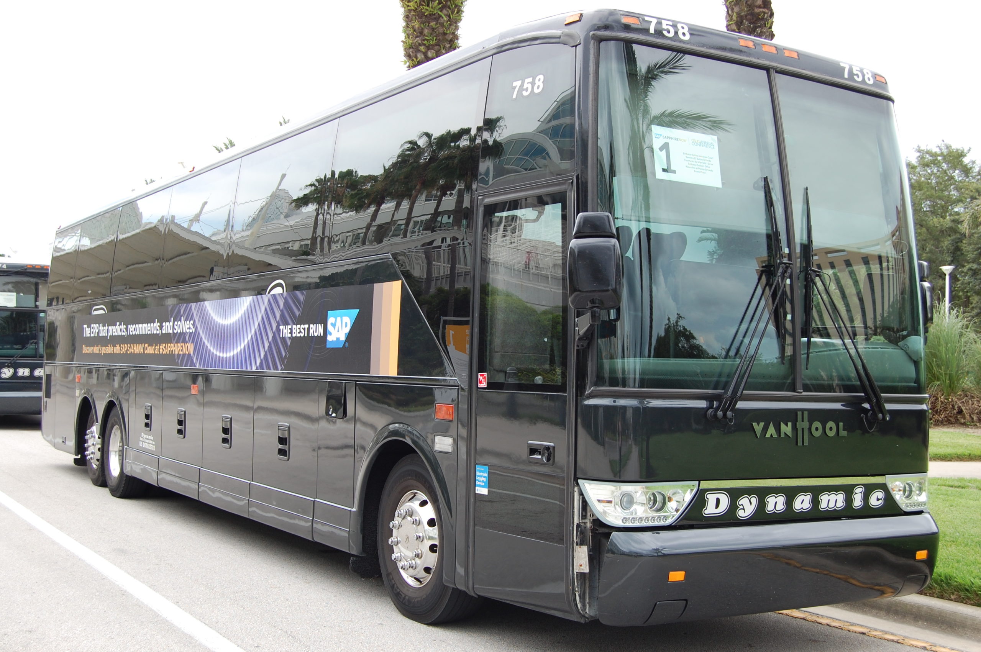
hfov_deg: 46.4
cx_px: 490
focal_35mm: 42
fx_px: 1143
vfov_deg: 31.8
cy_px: 326
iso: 200
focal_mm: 28
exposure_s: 1/160
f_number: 6.3
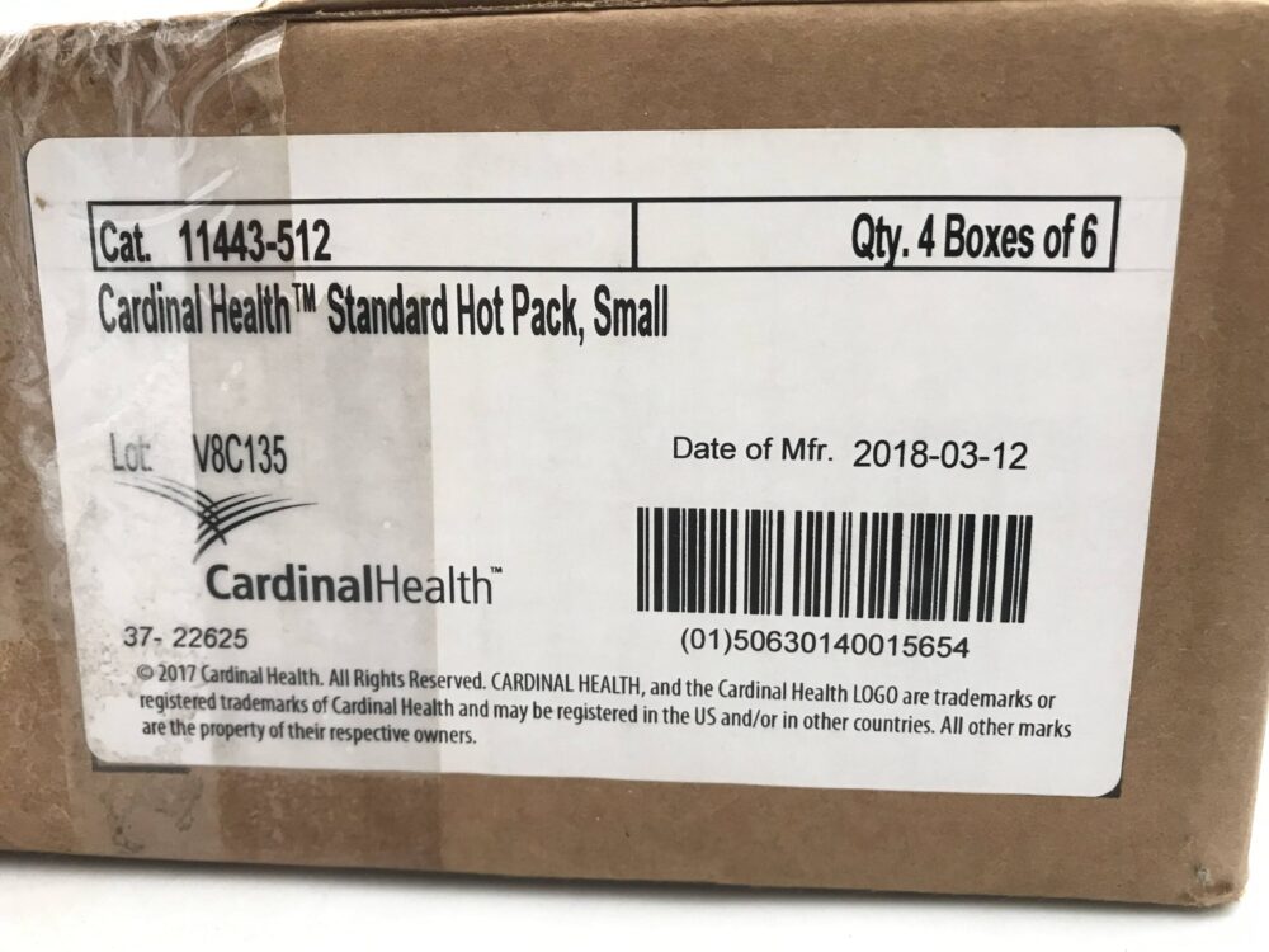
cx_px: 634
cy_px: 476
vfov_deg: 49.7
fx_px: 1026
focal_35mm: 28
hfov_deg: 63.4
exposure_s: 1/40
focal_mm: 3.99
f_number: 1.8
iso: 25
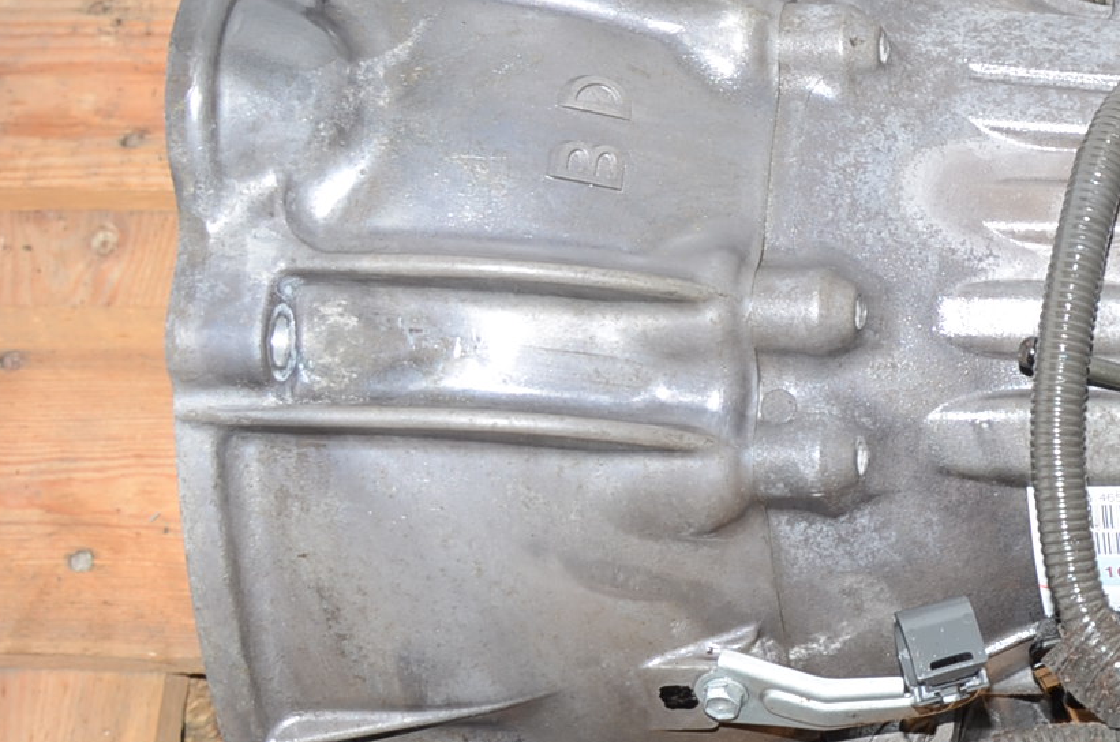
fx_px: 3353
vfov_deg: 12.6
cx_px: 1603
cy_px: 304
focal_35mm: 108
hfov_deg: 17.4
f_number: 5
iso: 100
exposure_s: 1/60
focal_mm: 24
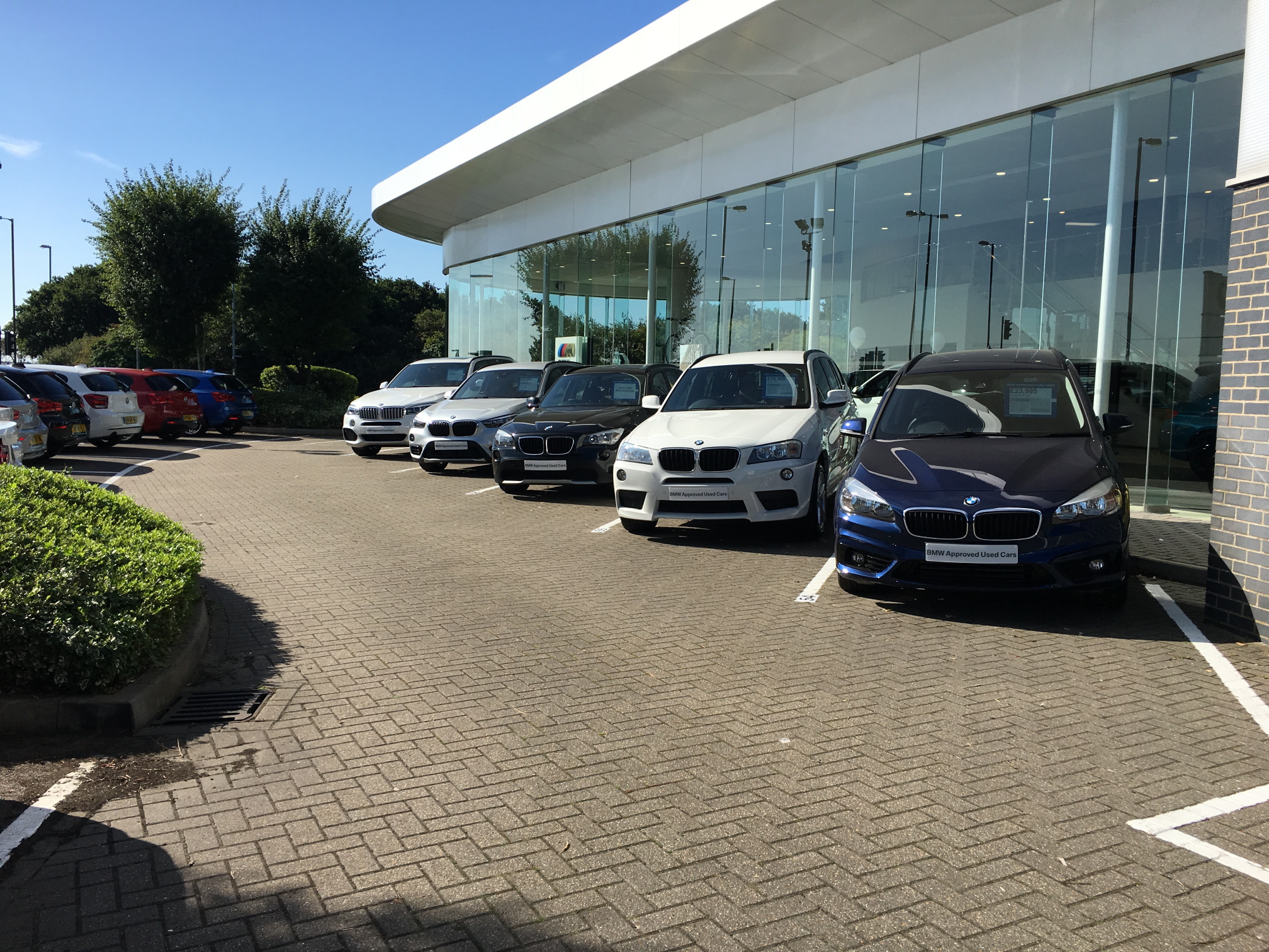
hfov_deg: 61.7
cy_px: 476
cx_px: 634
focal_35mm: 29
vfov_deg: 48.2
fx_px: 1063
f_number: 2.2
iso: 25
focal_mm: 4.15
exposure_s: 1/1637
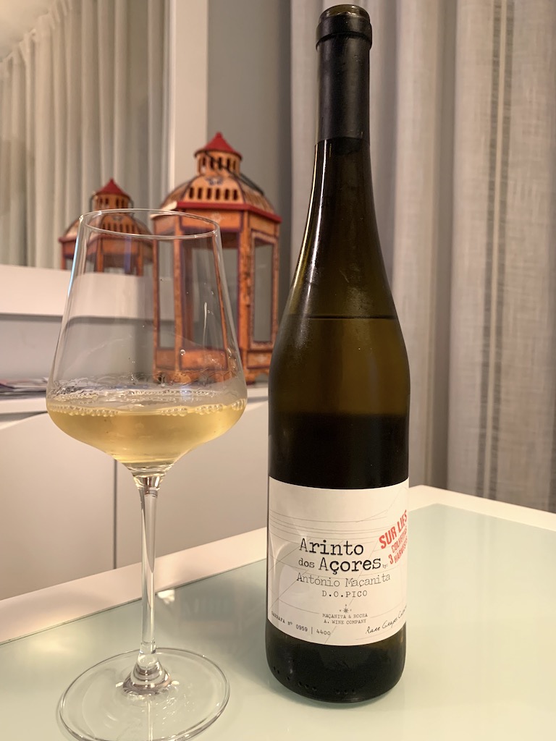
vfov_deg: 67.3
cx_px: 278
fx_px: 557
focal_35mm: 26
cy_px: 370
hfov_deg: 53.1
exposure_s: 1/33
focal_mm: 4.25
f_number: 1.8
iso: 320
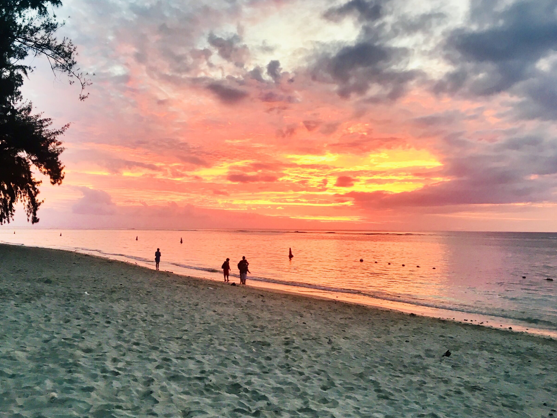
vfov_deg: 45.4
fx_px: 499
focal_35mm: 31
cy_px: 208
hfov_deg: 58.3
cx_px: 263
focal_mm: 4.15
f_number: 2.2
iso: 80
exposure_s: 1/33
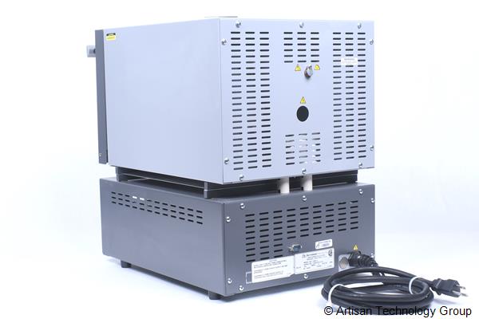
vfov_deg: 36.9
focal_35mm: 36
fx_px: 479
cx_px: 240
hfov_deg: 53.1
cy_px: 160
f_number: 14
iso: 200
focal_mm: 24
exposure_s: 1/200
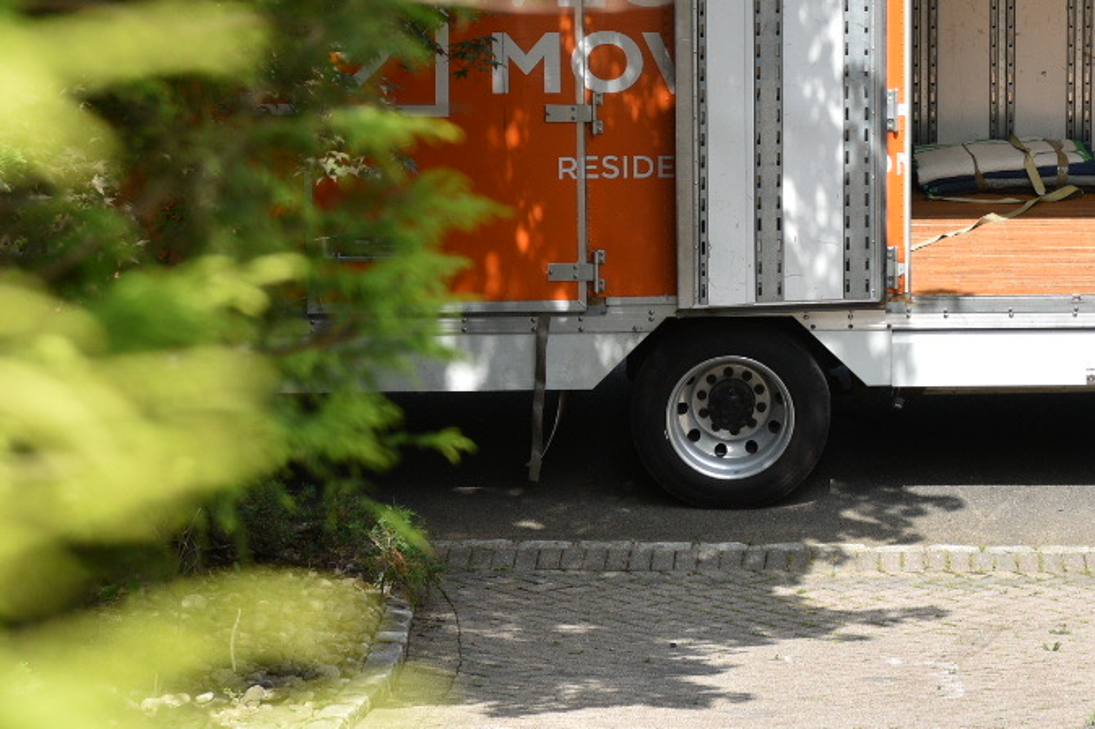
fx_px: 3837
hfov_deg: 16.0
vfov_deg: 10.7
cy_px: -128
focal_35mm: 126
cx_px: 1045
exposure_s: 1/640
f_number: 3.5
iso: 100
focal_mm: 35
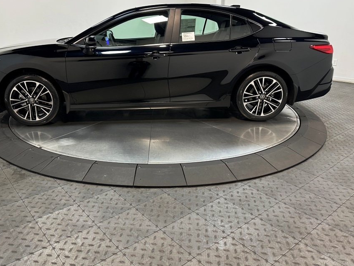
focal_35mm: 29
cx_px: 150
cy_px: 109
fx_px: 297
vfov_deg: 48.0
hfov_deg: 61.3
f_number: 1.78
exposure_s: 1/60
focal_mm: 6.86
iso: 400
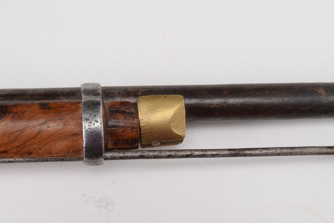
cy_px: 112
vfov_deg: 16.4
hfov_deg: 24.3
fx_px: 775
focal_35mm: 84
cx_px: 166
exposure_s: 1/100
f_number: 18
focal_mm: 55
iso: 200
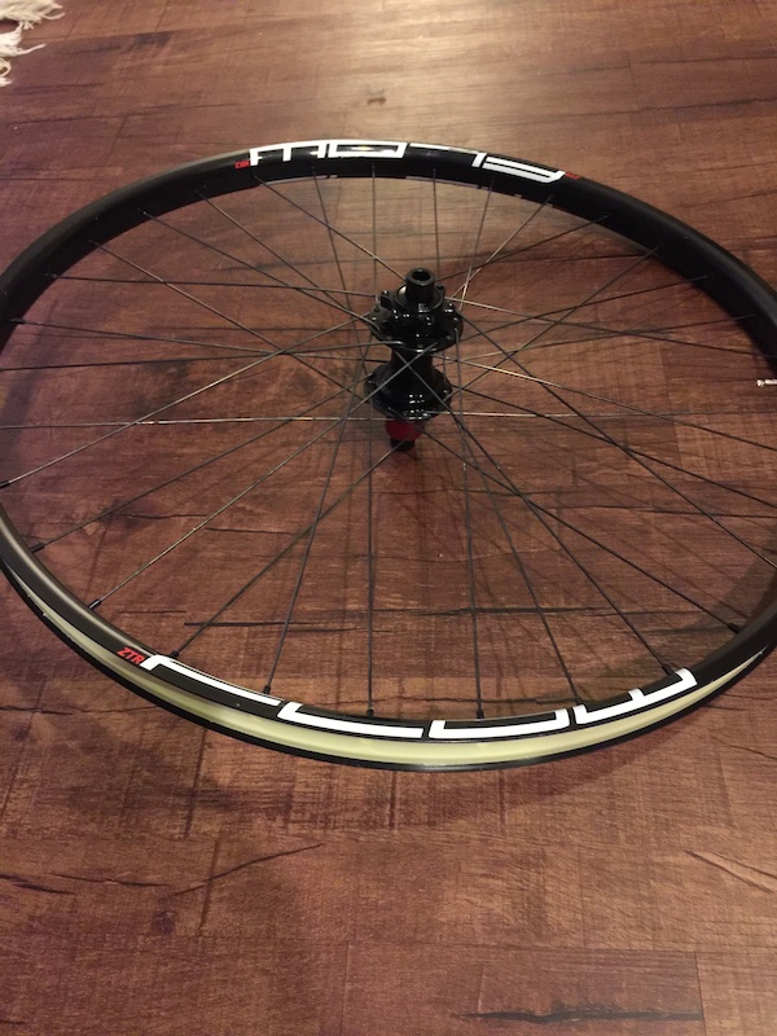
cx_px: 388
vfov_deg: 61.7
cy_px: 518
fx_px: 868
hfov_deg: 48.2
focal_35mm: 29
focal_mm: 4.15
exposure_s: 1/4
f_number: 2.2
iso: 125
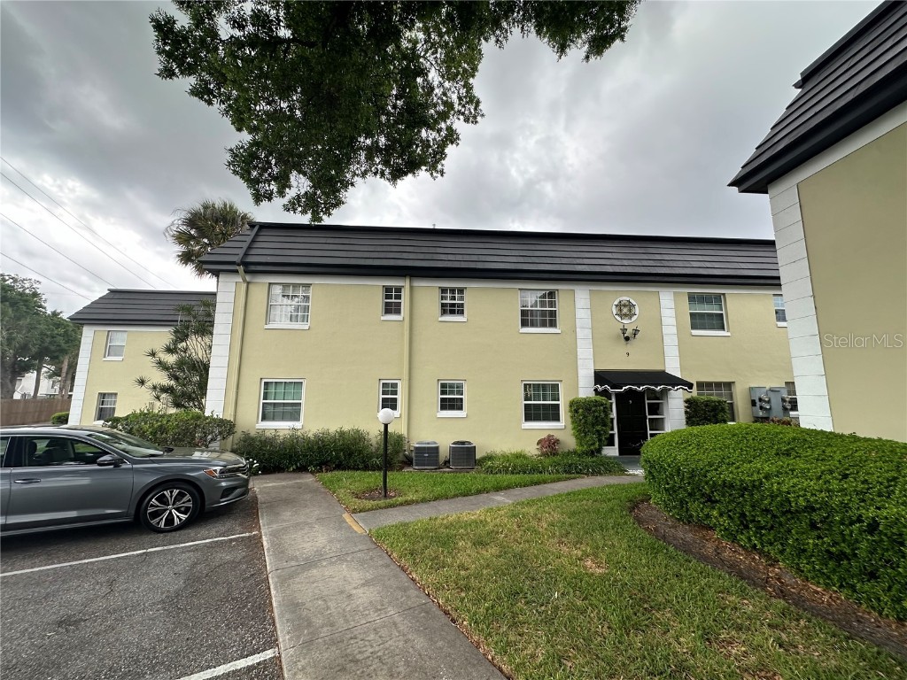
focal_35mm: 14
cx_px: 454
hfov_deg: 102.1
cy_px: 340
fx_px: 367
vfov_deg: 85.7
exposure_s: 1/229
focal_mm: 2.22
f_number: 2.2
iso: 40
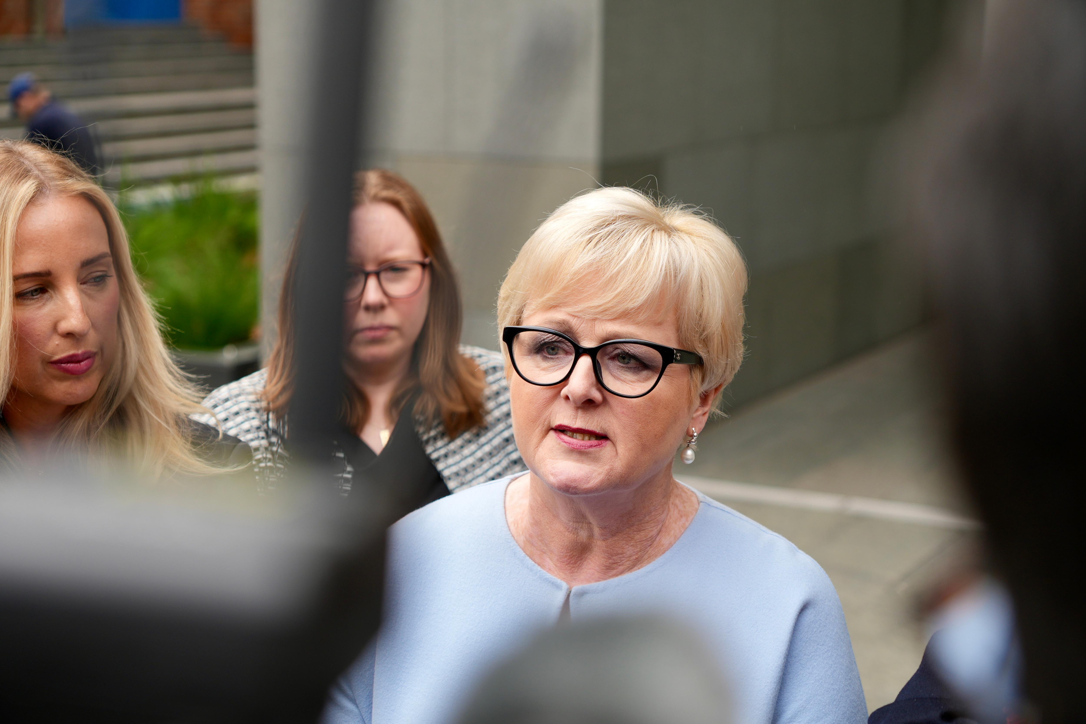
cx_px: 543
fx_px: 2036
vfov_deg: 20.2
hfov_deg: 29.9
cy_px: 362
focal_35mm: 68
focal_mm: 45
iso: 100
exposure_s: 1/320
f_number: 2.8
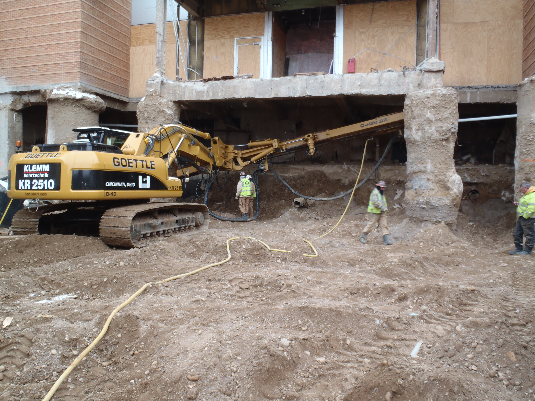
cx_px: 268
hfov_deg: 63.4
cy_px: 200
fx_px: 433
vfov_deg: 49.7
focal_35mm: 28
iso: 80
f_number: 3.9
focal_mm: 5
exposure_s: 1/40
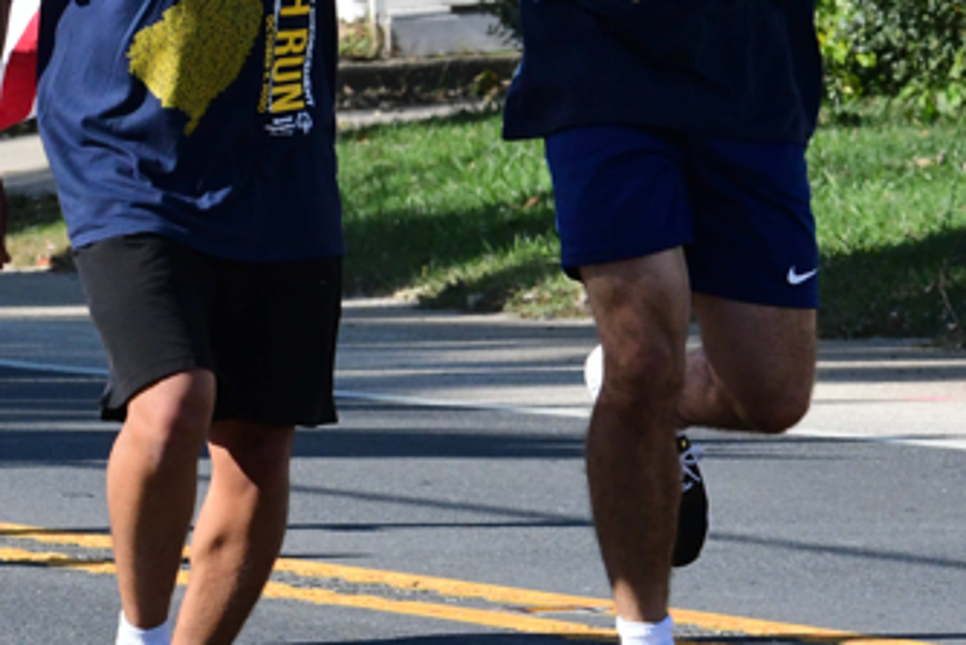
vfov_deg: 1.8
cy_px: 139
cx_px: -136
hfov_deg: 2.7
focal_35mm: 758
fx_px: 20347
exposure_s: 1/1000
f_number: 16
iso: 2500
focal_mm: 220
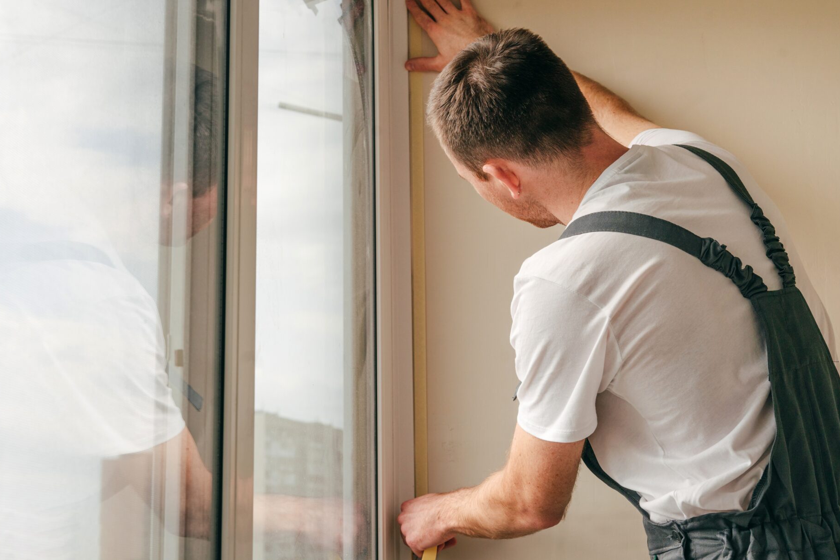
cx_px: 457
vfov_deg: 24.2
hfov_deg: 35.6
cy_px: 298
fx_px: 1306
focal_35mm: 56
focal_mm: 50
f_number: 7.1
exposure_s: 1/320
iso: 100
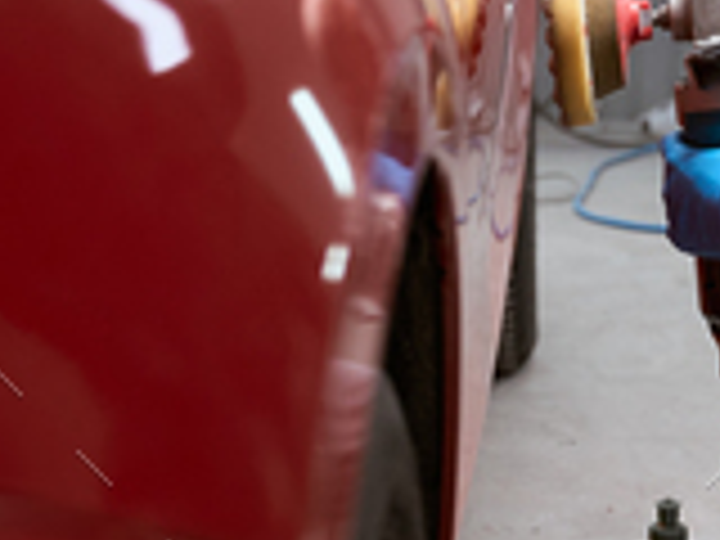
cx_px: 387
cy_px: 317
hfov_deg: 18.9
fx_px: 2157
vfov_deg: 14.3
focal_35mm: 104
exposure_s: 1/320
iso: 640
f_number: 2.8
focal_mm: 29.2
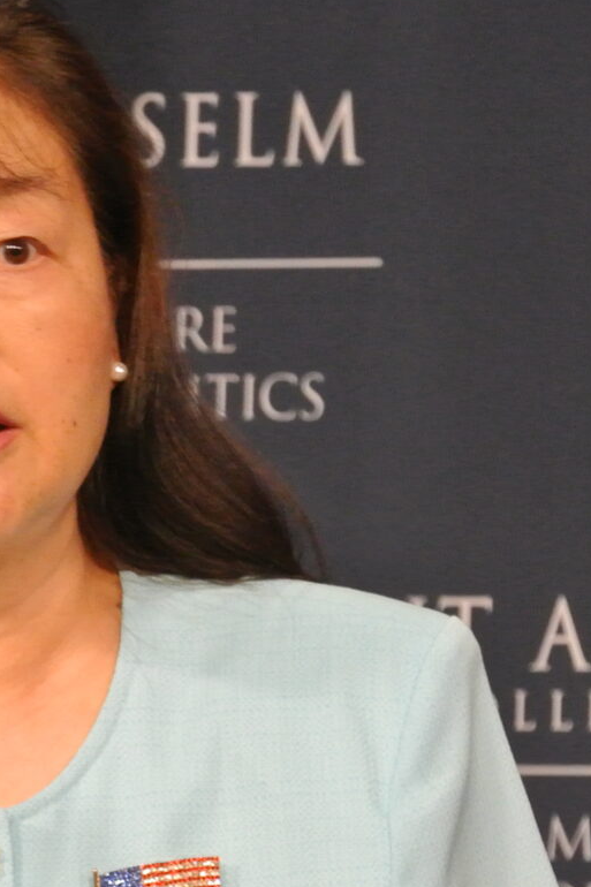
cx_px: -97
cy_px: 648
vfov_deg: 4.8
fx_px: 10494
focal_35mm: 426
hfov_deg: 3.2
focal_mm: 59.4
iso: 1000
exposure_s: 1/60
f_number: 4.5
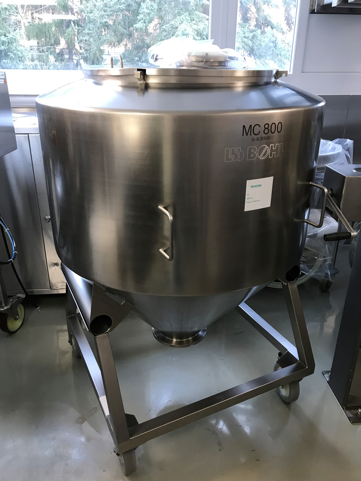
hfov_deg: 49.7
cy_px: 240
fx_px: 389
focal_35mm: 28
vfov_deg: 63.4
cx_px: 180
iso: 40
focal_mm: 3.99
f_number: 1.8
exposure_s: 1/25
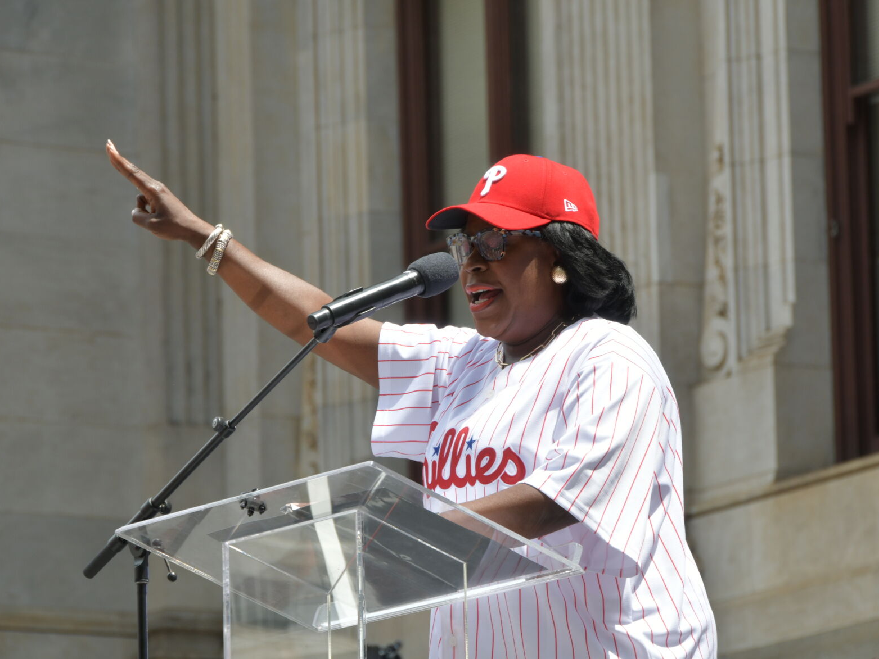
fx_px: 5576
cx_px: 456
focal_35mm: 220
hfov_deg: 9.0
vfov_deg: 6.8
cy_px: 330
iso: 200
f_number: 9.5
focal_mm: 135
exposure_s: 1/250
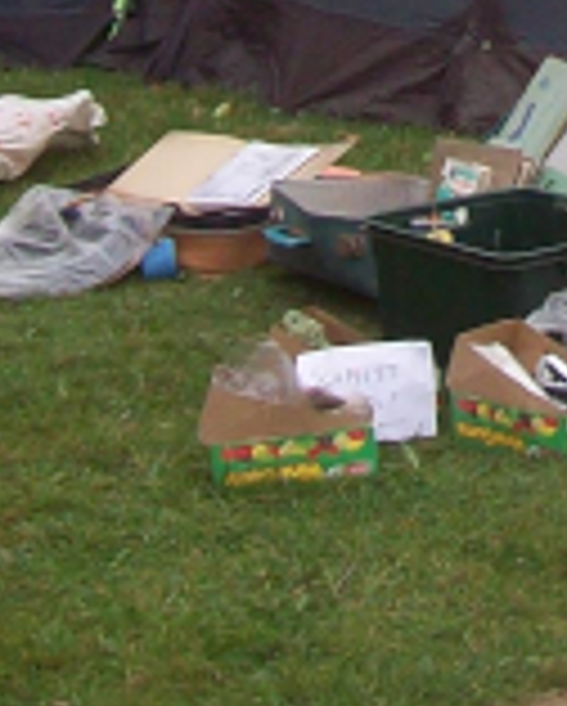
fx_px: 3747
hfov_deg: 8.5
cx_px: 770
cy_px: -432
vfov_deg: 10.3
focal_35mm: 179
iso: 80
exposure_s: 1/307
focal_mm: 6
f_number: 2.7
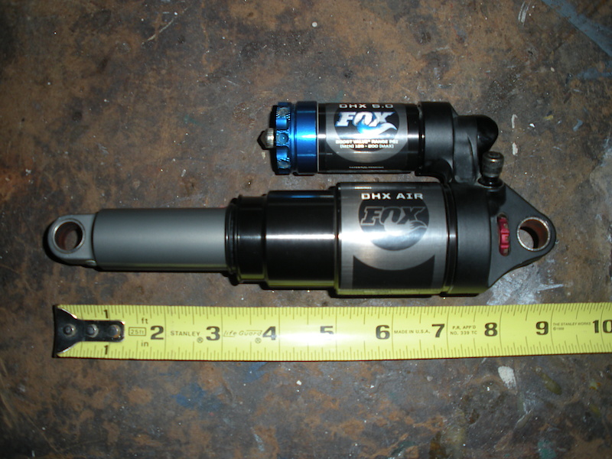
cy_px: 230
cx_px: 306
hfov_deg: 51.4
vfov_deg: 39.7
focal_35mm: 36
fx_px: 636
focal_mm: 6.3
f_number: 3.5
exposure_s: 1/60
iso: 64
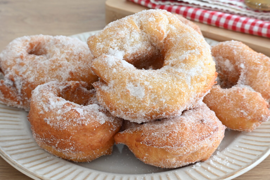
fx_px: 787
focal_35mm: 105
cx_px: 135
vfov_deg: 13.0
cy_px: 90
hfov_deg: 19.5
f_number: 11
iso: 640
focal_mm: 70
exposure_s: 1/2.5
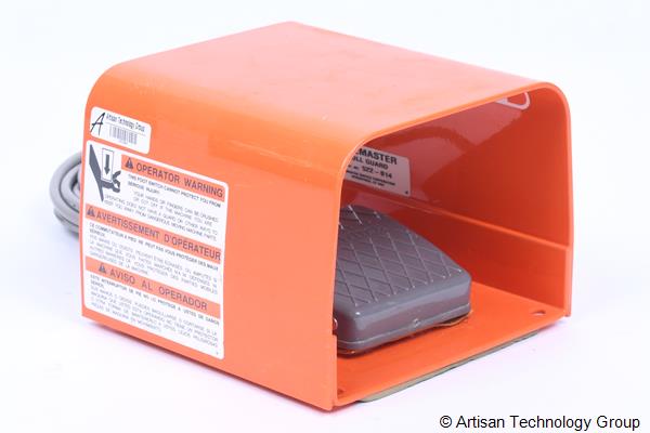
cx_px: 325
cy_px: 216
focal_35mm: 67
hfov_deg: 30.1
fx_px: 1210
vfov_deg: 20.3
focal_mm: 45
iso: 200
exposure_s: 1/250
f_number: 14
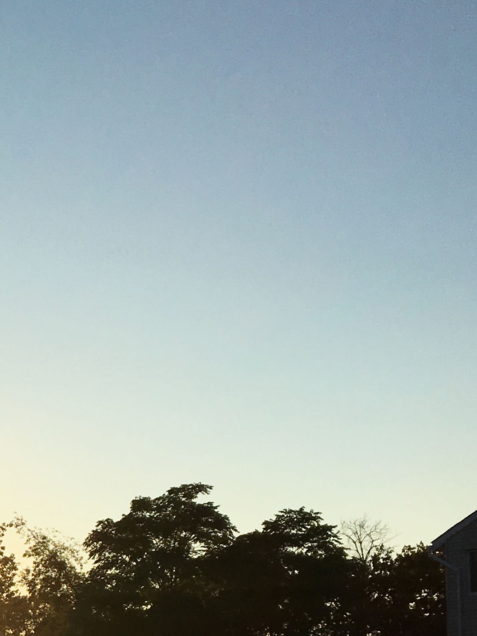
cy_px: 605
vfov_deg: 22.8
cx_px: -168
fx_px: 1525
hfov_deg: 16.6
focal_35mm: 83
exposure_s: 1/3344
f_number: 2.2
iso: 25
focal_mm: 4.15
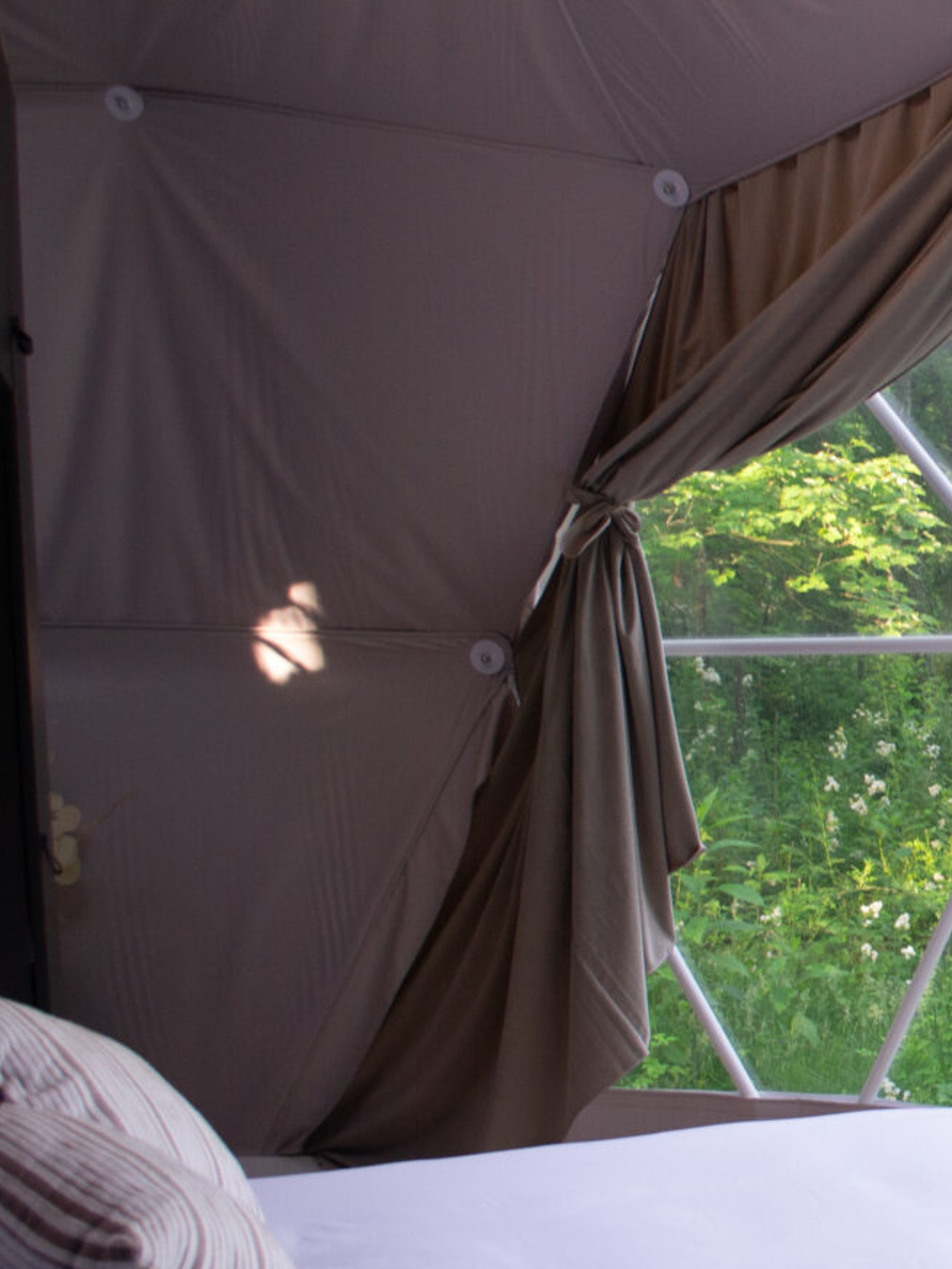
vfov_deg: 31.6
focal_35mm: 61
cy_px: 723
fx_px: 2237
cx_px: 1205
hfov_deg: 21.9
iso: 400
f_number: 5
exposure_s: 1/100
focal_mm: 18
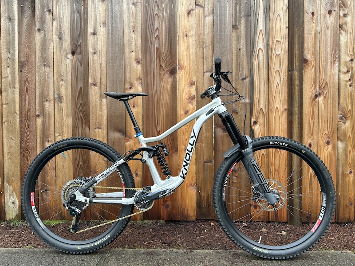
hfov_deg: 67.3
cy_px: 133
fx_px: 267
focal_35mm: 26
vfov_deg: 53.1
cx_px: 178
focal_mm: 5.7
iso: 64
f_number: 1.5
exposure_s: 1/137
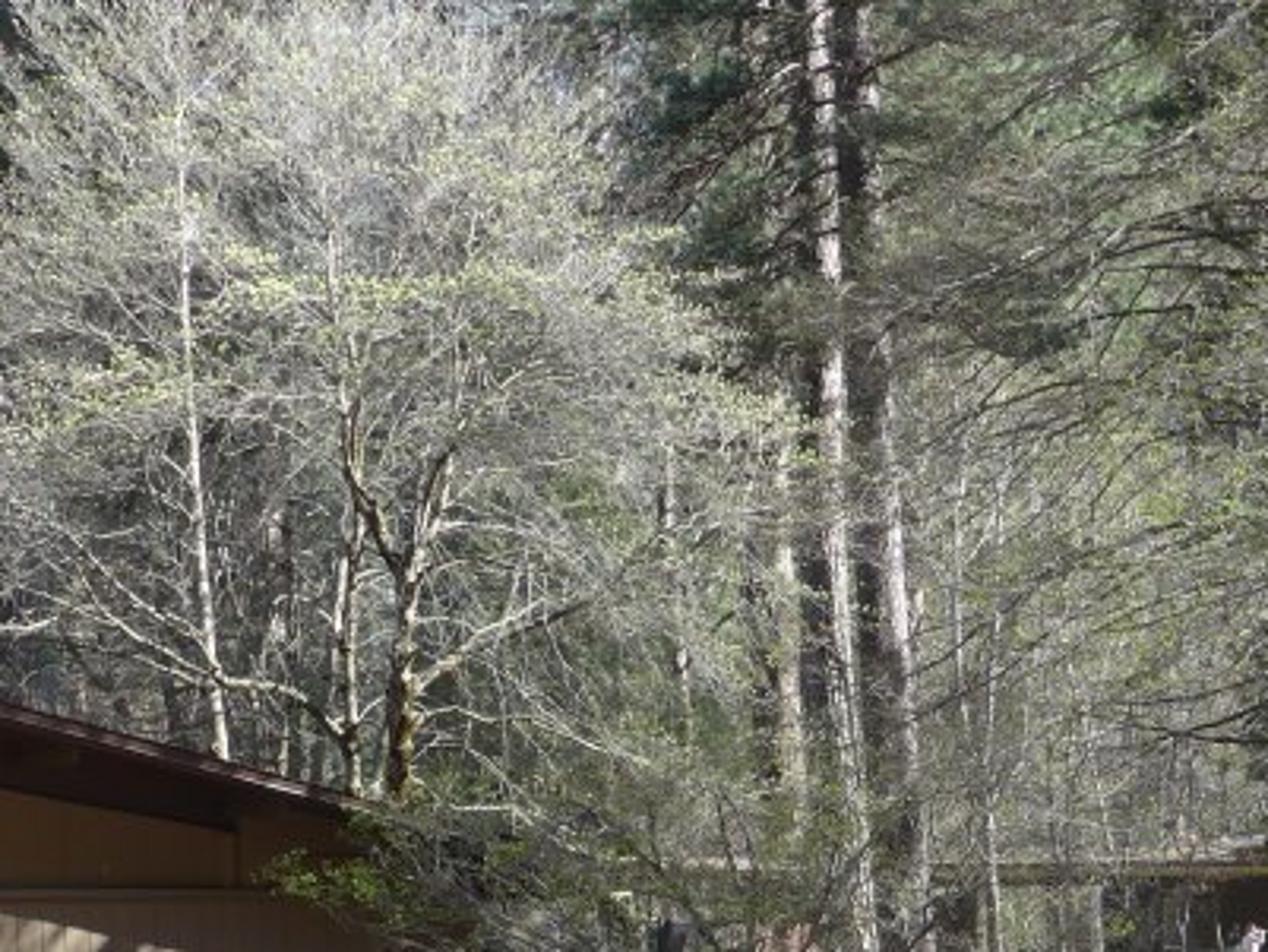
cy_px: 1085
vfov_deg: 19.0
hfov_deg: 25.8
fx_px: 2711
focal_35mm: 74
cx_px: 1034
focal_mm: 6
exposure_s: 1/250
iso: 80
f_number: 2.8
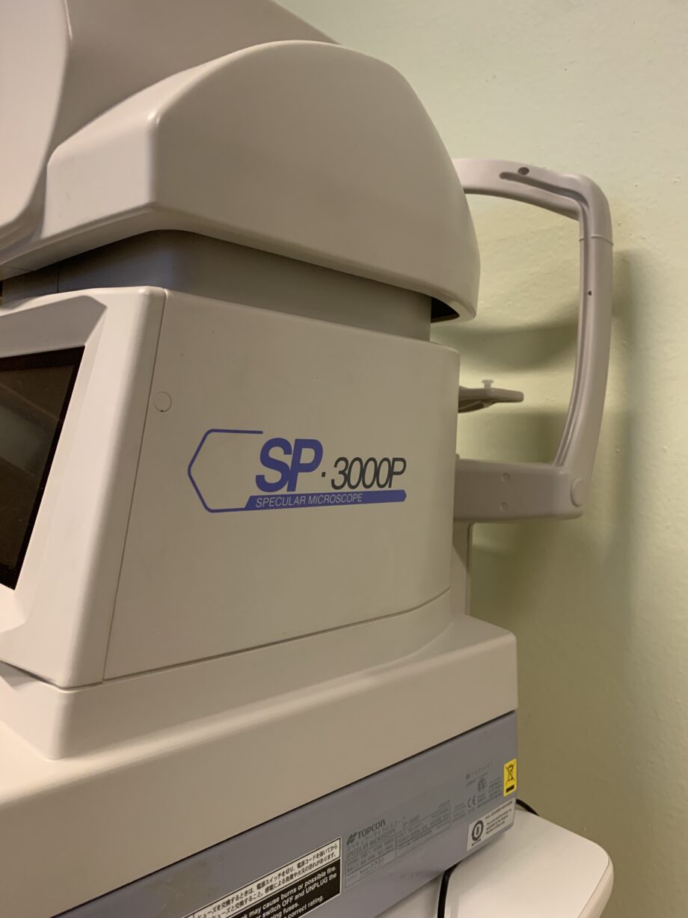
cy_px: 459
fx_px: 689
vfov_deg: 67.3
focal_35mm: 26
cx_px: 344
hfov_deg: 53.1
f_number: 1.8
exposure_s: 1/50
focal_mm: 4.25
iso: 320
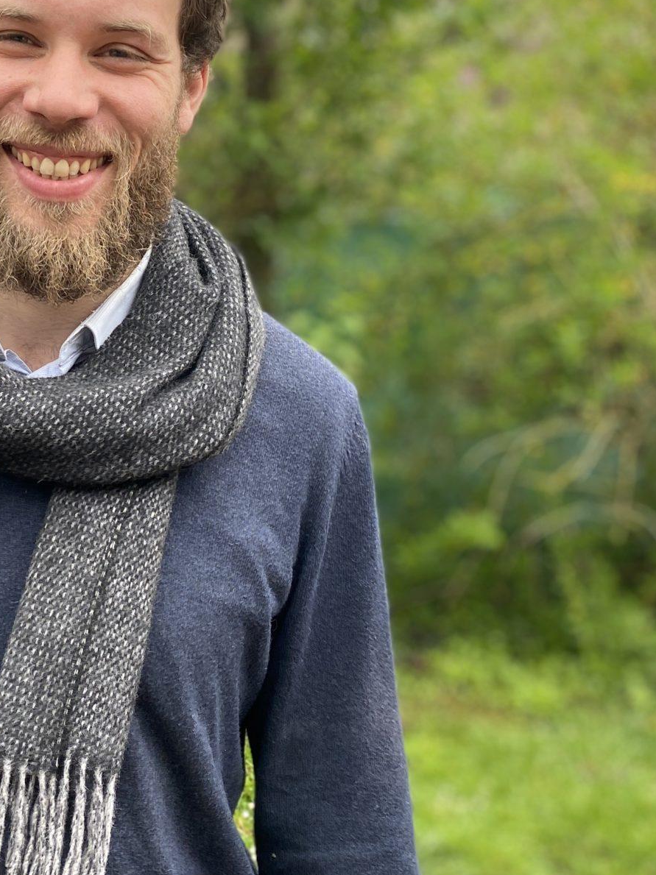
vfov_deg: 34.0
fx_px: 1416
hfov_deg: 25.1
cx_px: 39
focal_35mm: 56
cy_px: 285
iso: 32
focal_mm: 4.25
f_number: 1.8
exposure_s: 1/121
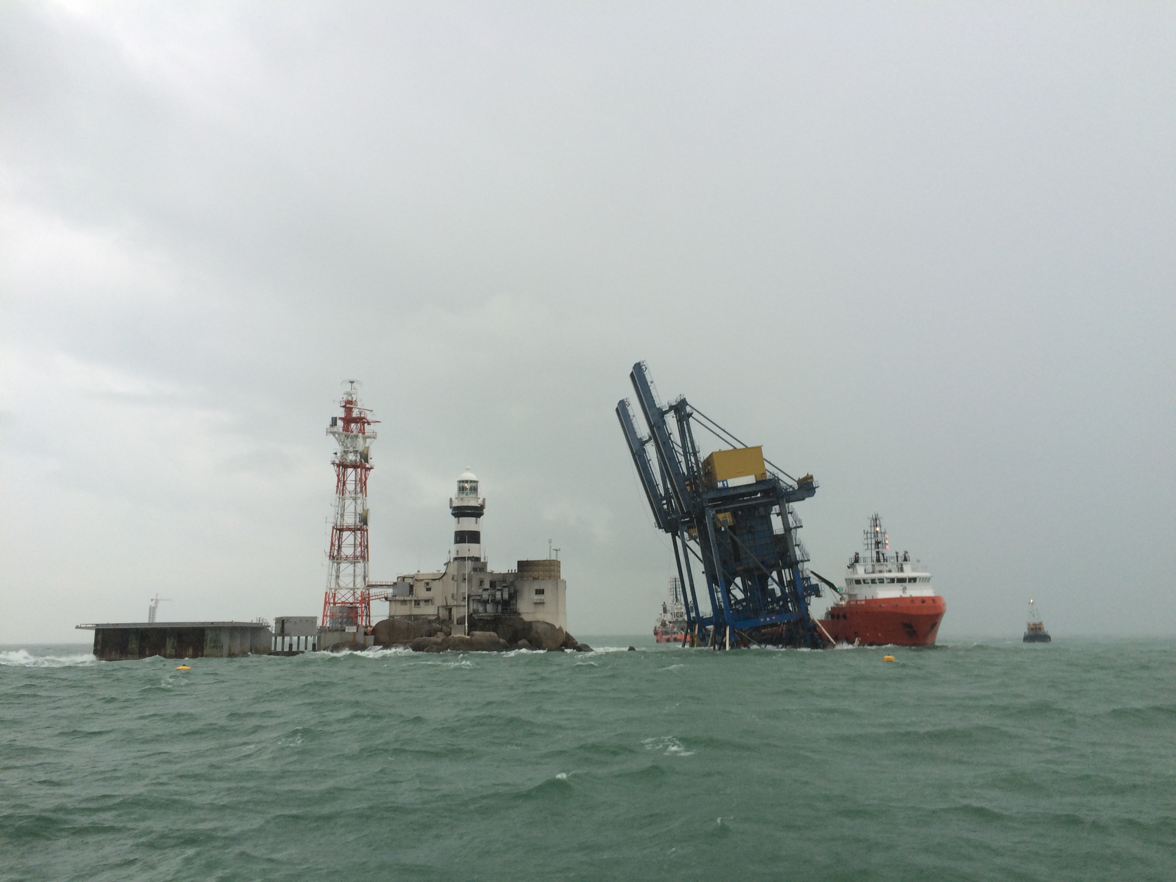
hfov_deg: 61.7
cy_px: 441
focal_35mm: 29
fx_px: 985
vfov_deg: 48.2
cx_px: 588
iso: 40
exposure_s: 1/60
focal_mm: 4.15
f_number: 2.2
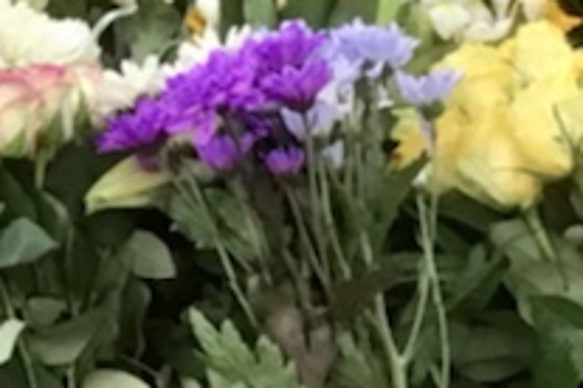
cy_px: -42
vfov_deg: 7.3
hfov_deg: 10.9
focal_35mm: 187
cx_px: -37
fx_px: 3028
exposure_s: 1/33
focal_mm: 3.3
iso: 50
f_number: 2.4
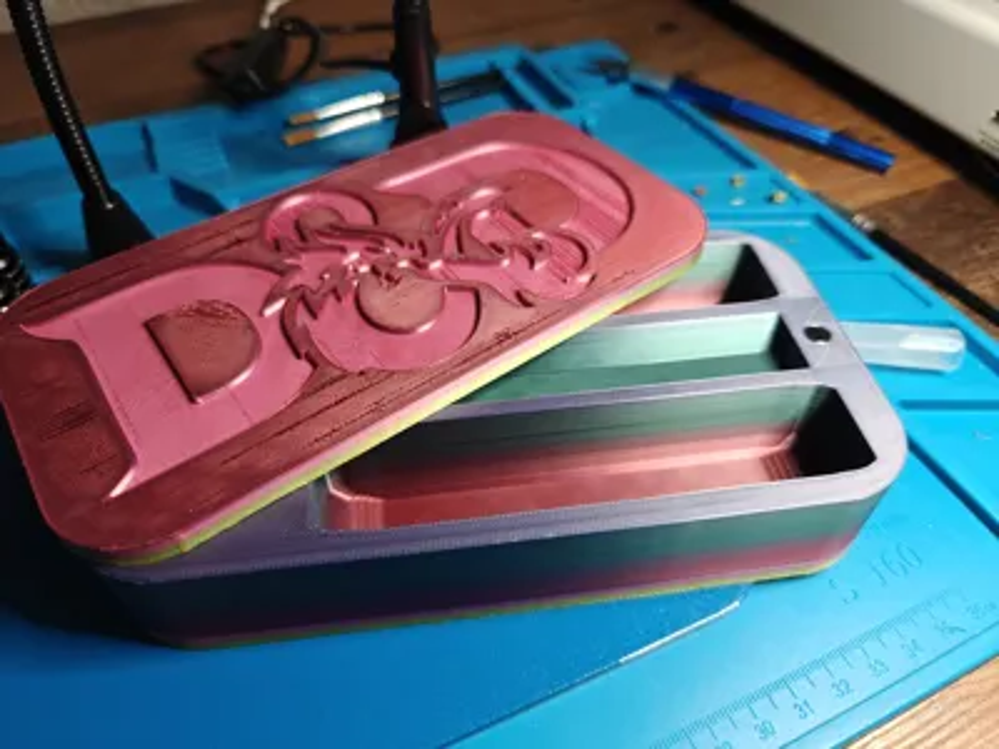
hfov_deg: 73.9
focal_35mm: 23
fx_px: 664
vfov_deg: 58.9
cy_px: 374
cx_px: 500
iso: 400
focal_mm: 6.06
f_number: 1.6
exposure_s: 1/110
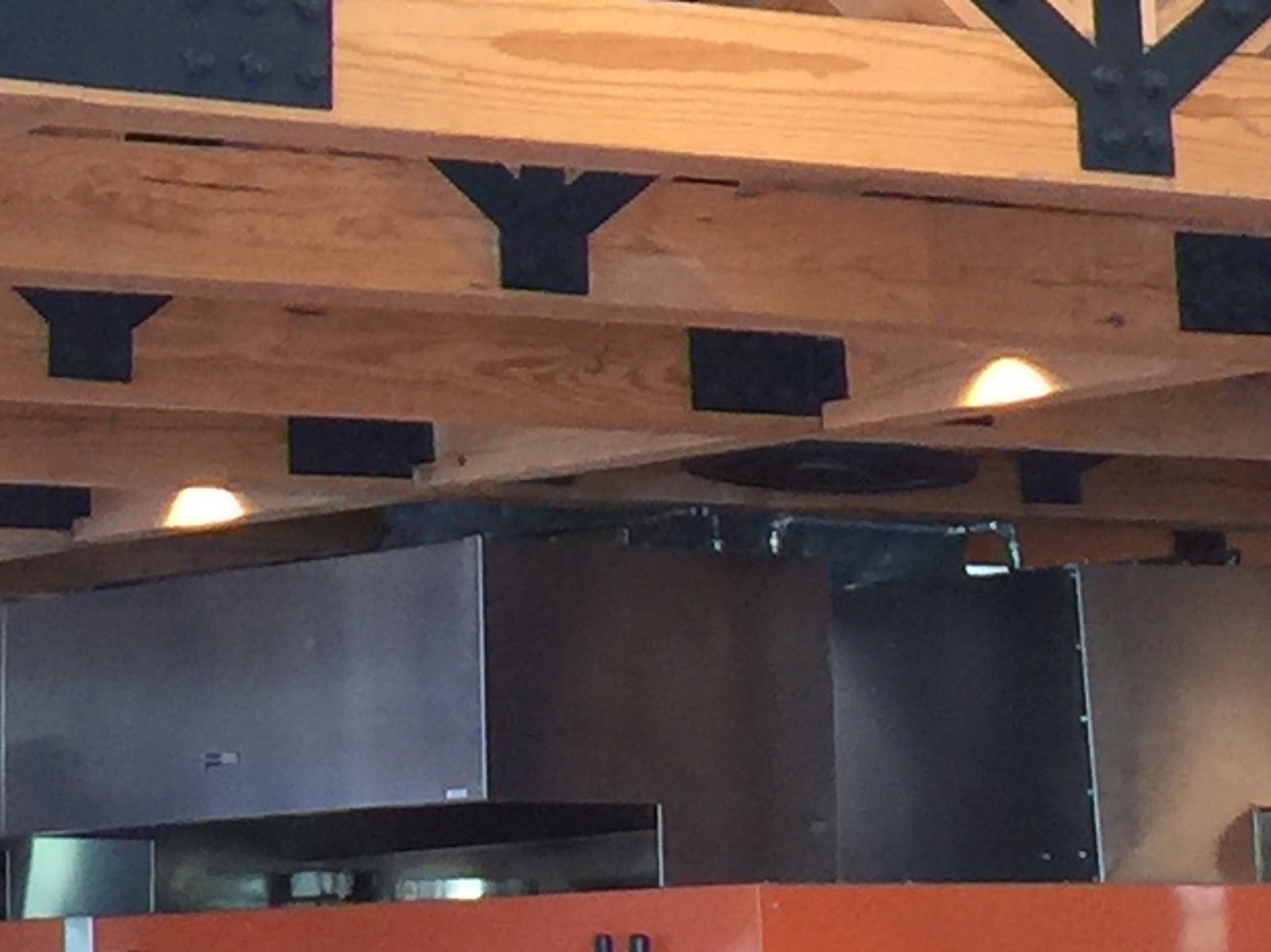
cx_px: 253
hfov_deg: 12.9
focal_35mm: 153
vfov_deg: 9.3
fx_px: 5617
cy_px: -661
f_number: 2.2
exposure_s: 1/15
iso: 40
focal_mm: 4.15
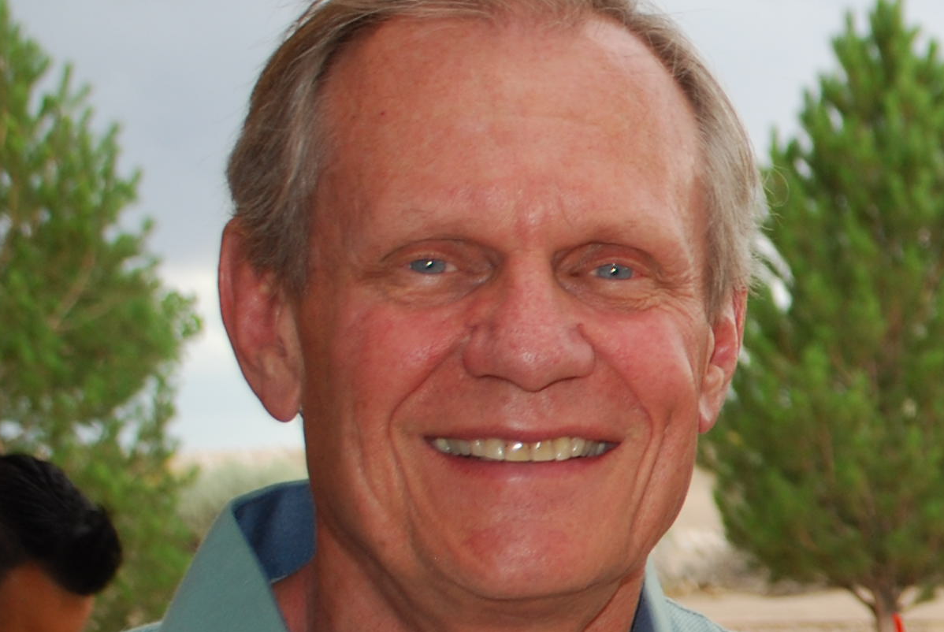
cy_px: 390
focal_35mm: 126
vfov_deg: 10.9
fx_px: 3308
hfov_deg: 15.2
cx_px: 1368
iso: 200
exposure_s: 1/60
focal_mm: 26
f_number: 4.2
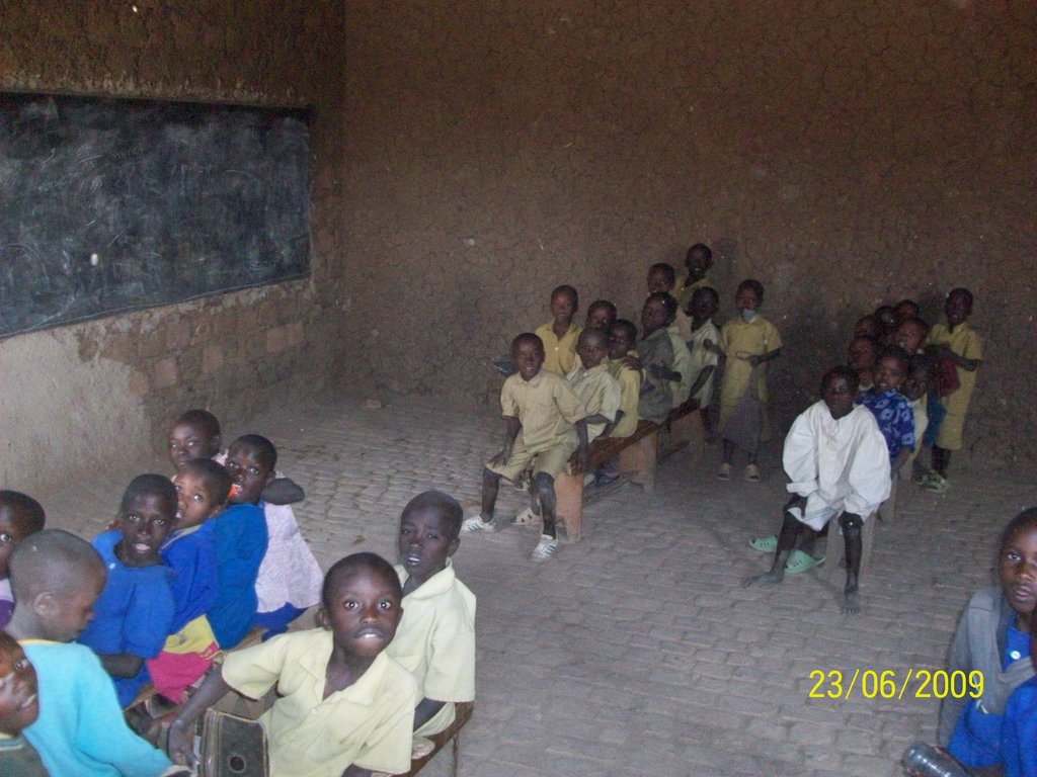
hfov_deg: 54.0
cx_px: 518
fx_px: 1019
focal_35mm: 34
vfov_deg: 41.8
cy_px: 388
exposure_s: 1/60
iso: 320
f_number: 2.8
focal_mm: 5.7
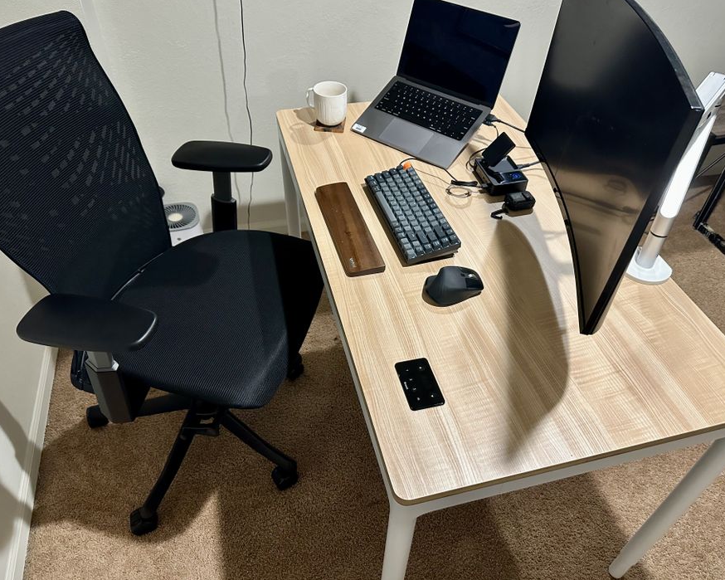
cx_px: 367
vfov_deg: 54.9
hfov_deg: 66.0
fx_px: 558
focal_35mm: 26
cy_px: 281
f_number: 1.78
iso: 500
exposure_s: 1/60
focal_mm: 6.86
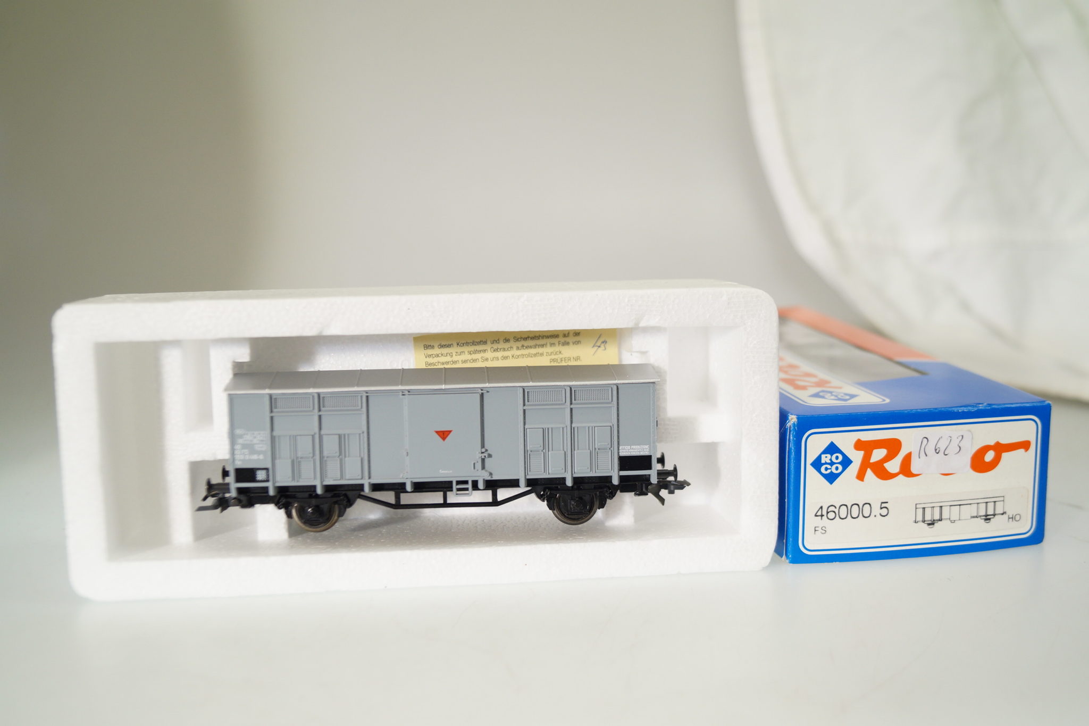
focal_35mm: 36
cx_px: 544
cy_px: 363
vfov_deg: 36.9
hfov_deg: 53.1
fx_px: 1089
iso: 320
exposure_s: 1/160
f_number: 4
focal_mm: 24
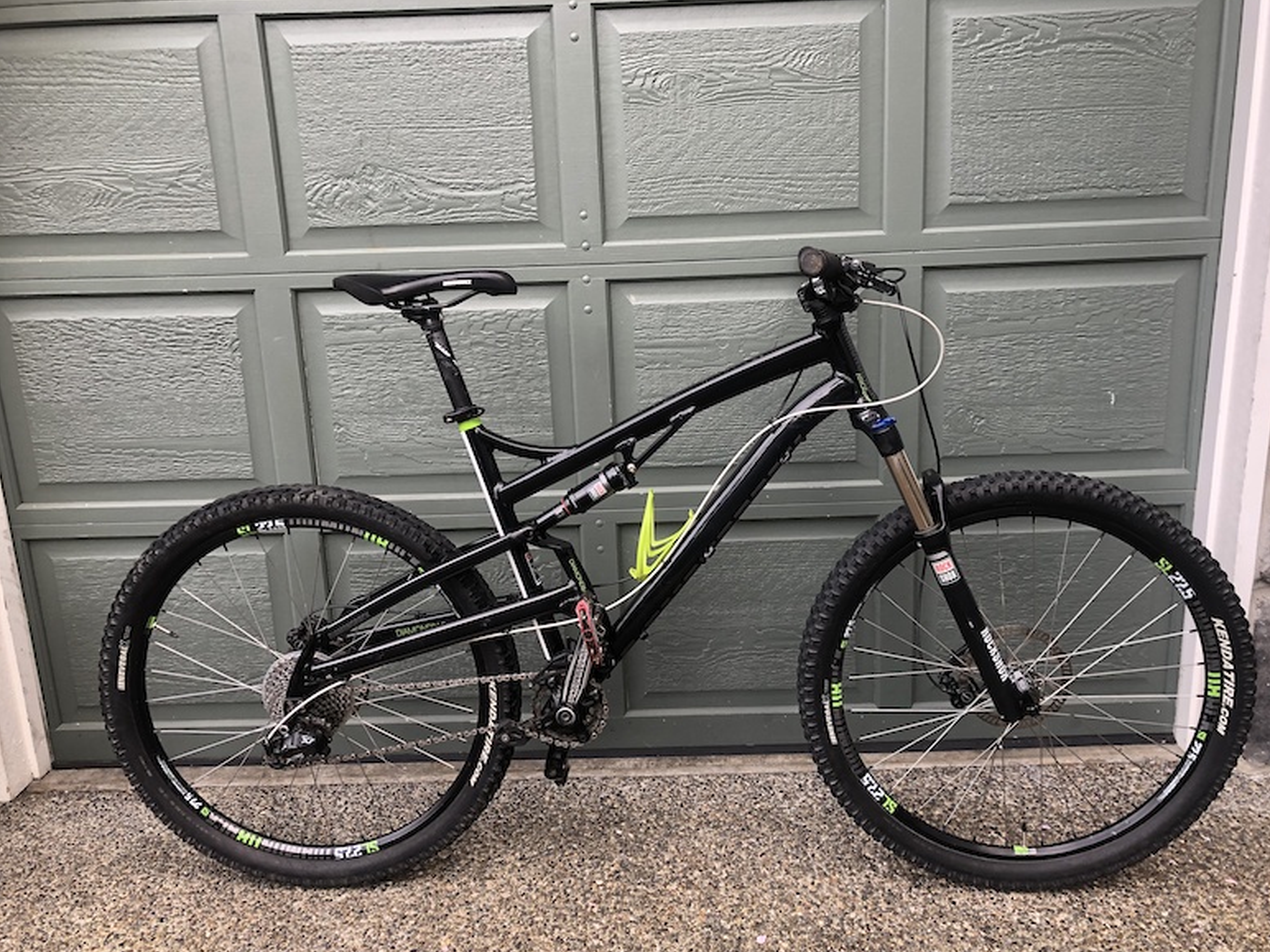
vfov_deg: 48.2
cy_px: 482
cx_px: 656
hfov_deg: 61.6
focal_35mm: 29
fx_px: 1064
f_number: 1.8
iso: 50
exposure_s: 1/120
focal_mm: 4
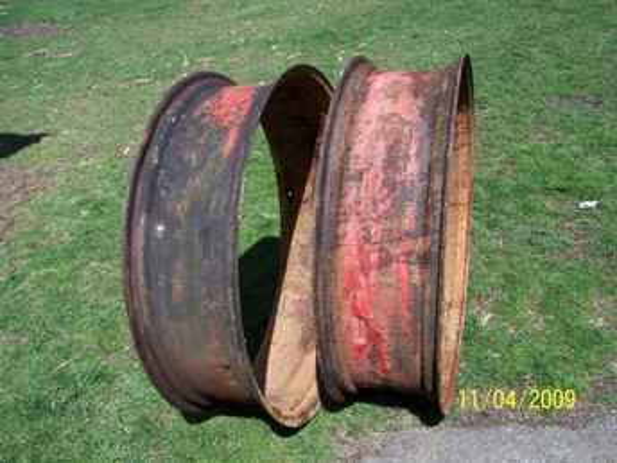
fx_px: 677
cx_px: 308
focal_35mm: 38
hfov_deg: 49.0
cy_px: 232
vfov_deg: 37.7
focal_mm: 6.3
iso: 64
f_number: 4
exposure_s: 1/500
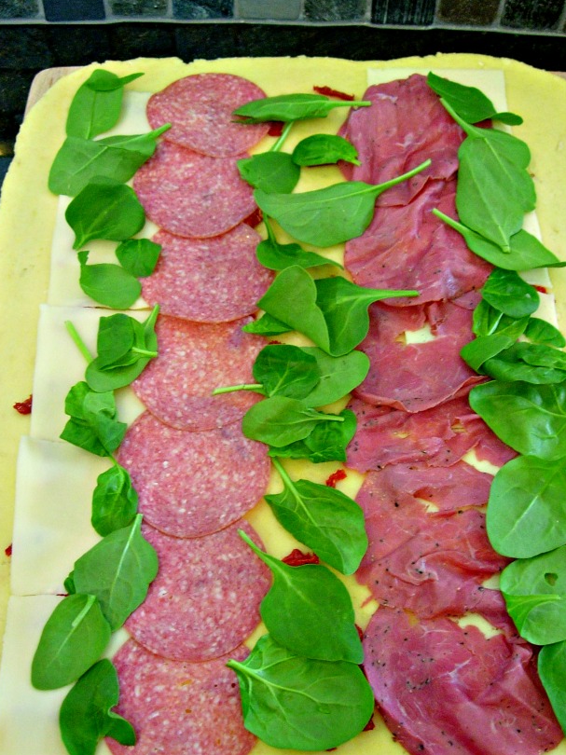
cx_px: 290
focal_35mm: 46
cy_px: 412
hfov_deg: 31.5
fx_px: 1003
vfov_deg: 41.2
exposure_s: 1/32
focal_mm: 7.8
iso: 183
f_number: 2.8
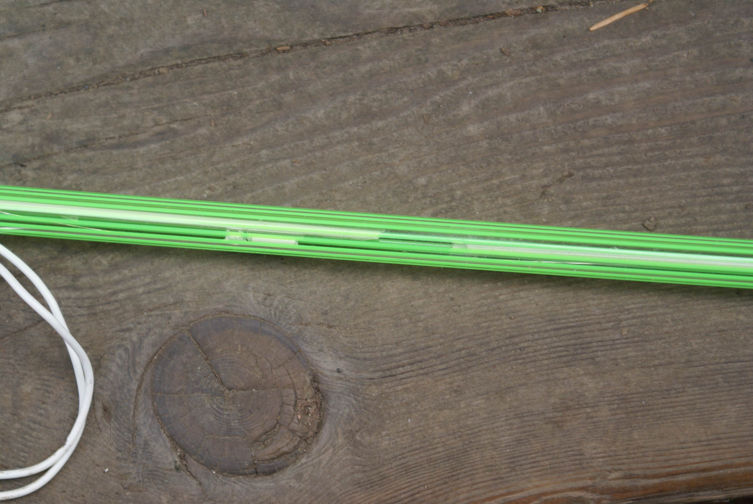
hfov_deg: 19.4
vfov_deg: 13.1
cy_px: 252
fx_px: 2199
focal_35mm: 105
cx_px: 376
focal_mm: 70
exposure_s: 1/125
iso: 160
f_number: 5.6
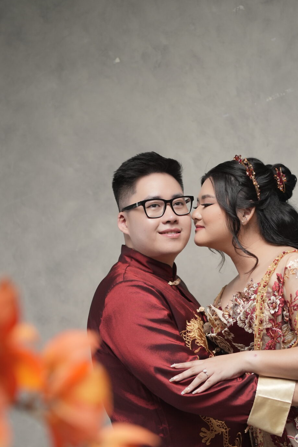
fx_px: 807
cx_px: 199
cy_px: 338
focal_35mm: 65
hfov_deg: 20.9
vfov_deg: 30.4
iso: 400
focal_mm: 35
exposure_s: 1/160
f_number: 2.2
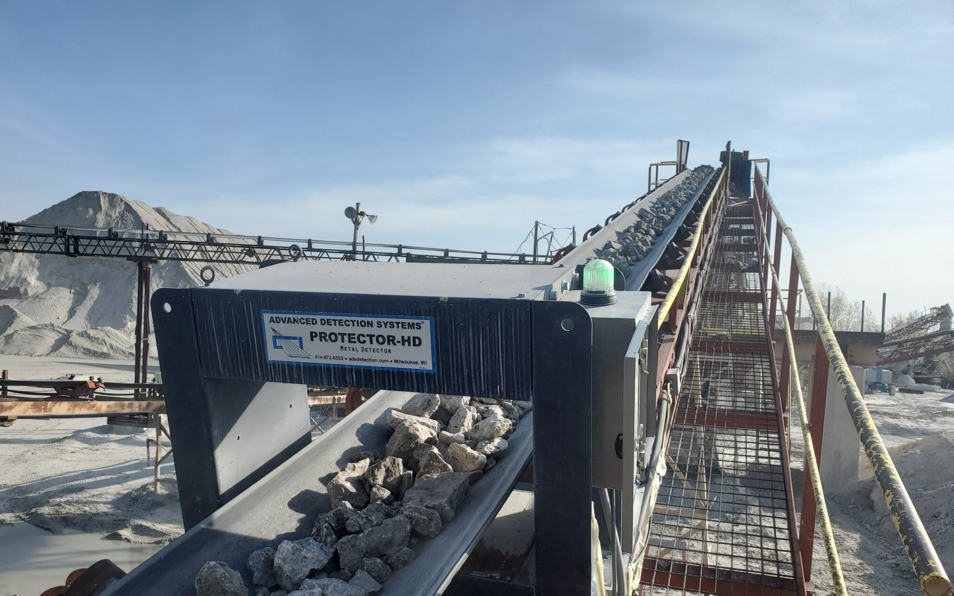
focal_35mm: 28
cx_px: 471
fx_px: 728
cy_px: 355
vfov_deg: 44.3
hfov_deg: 66.5
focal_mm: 4.3
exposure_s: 1/1527
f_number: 2.4
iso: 50
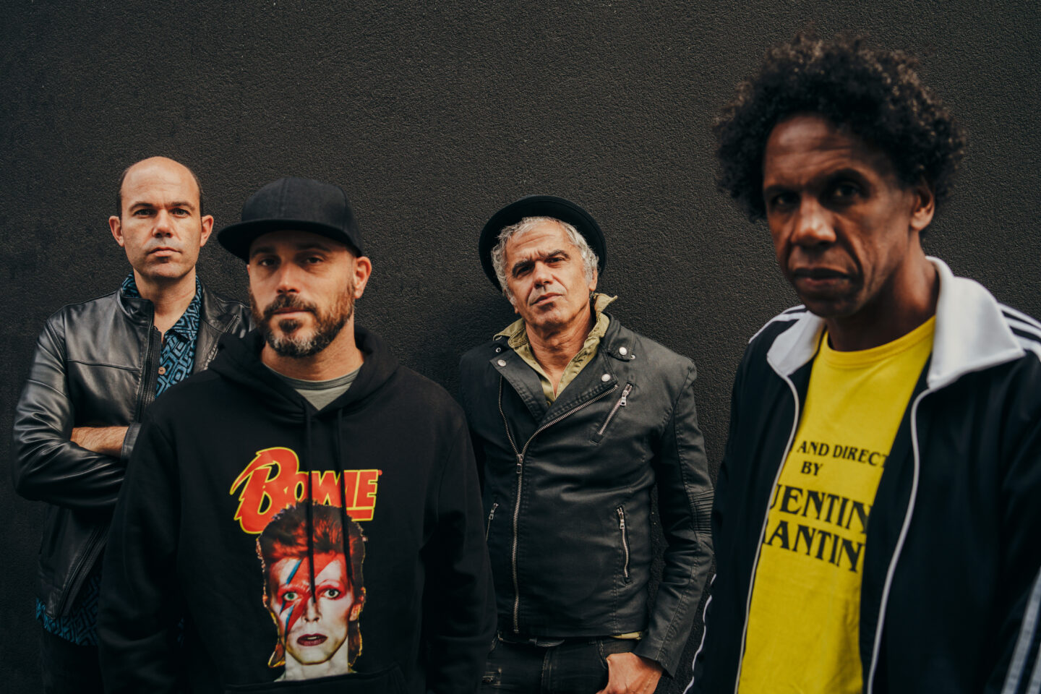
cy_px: 347
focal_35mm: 35
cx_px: 520
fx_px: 1012
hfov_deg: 54.4
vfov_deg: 37.9
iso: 320
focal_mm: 35
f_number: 3.5
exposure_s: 1/200
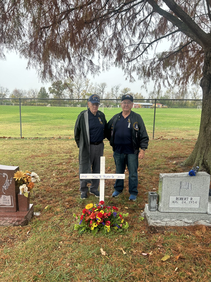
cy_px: 141
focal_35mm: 26
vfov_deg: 67.3
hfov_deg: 53.1
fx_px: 211
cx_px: 106
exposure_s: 1/121
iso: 40
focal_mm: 5.7
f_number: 1.5
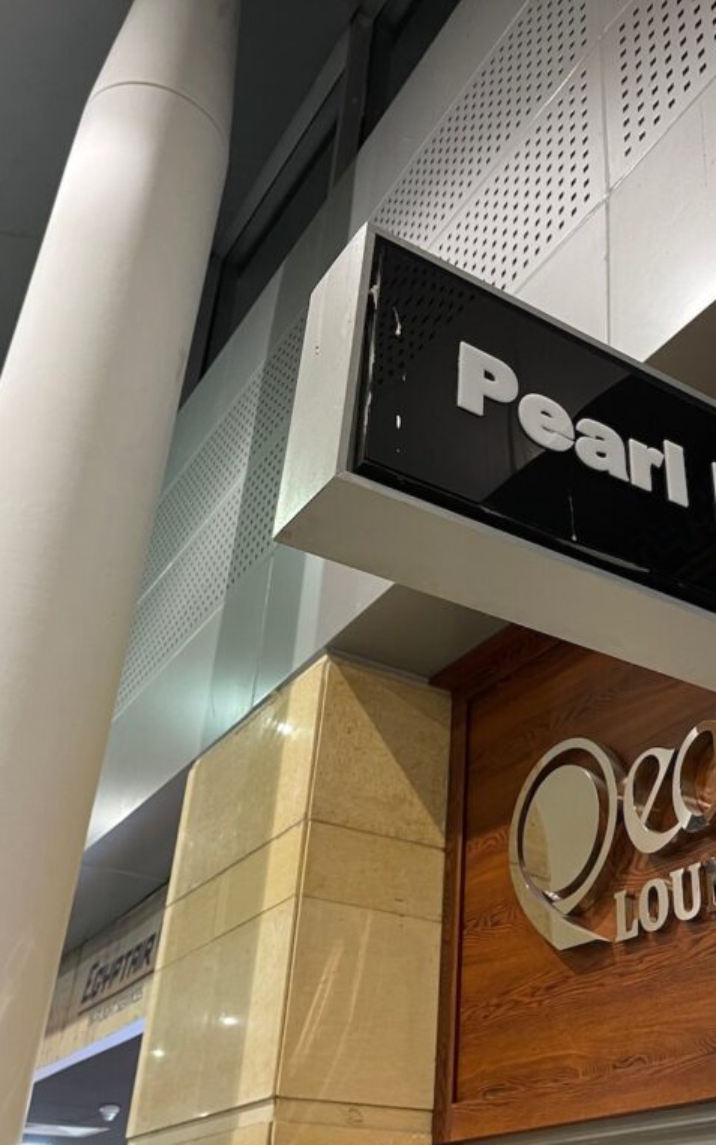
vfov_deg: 52.7
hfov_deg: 33.7
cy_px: 575
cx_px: 539
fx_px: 1155
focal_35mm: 37
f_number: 1.6
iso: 250
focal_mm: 5.1
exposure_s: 1/50
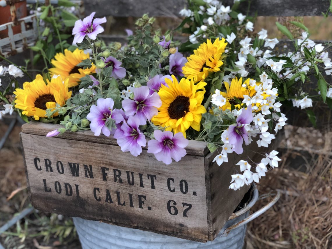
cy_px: 124
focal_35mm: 52
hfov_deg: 36.8
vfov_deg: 28.0
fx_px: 499
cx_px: 166
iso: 64
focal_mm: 6
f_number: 2.4
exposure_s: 1/60
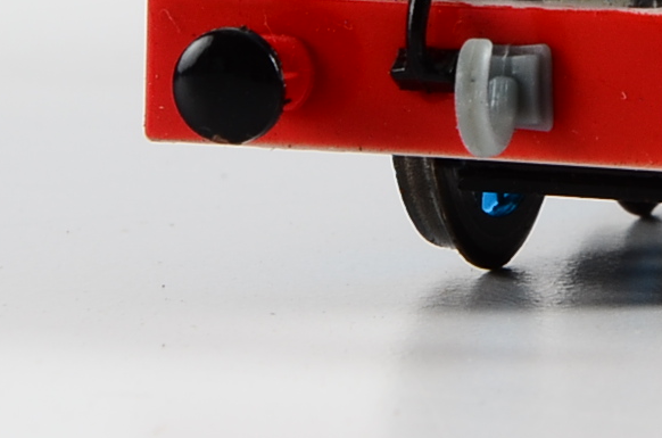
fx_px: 12237
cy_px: -295
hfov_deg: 3.1
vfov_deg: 2.0
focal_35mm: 667
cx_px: 747
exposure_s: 1/125
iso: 160
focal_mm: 105
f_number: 16
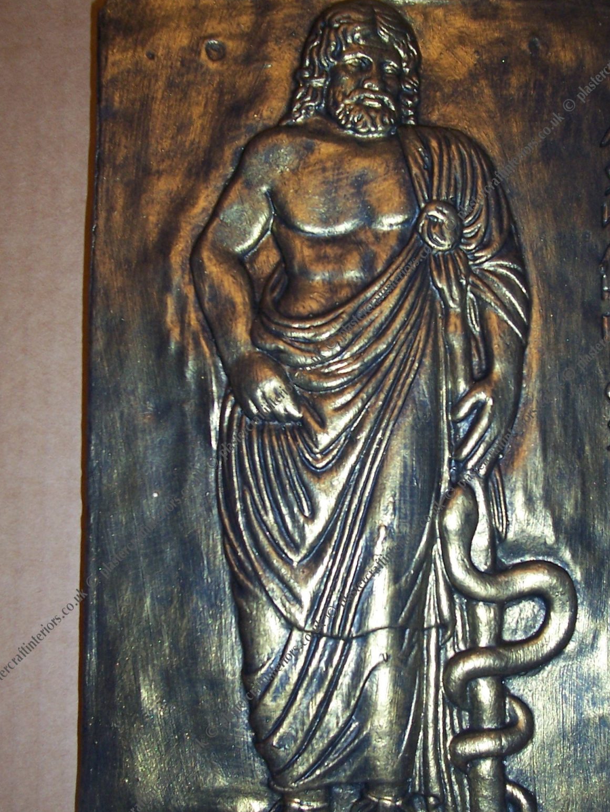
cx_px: 361
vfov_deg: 42.0
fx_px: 1057
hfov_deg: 32.1
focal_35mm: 45
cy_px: 434
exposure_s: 1/60
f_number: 2.7
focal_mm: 5.6
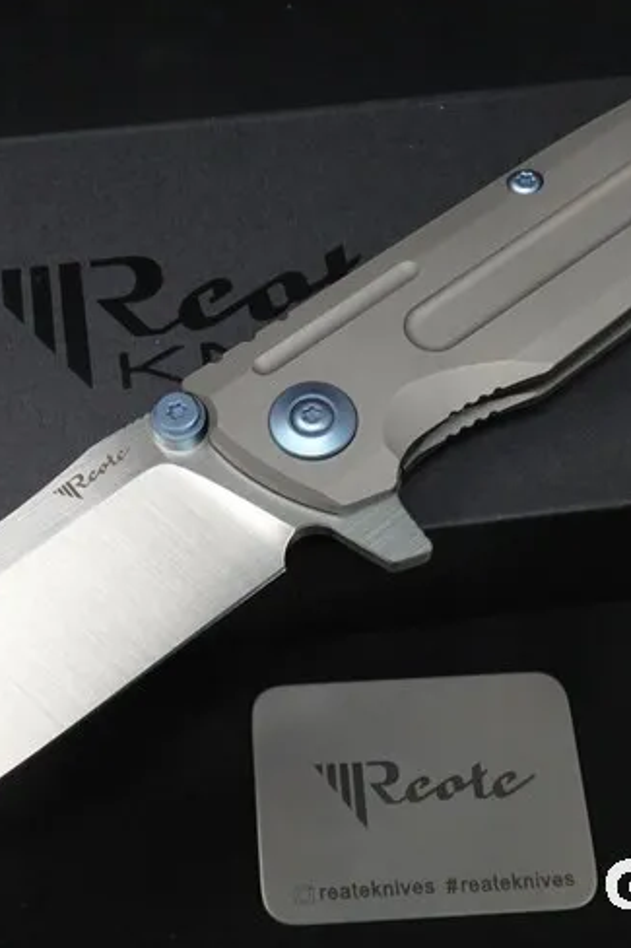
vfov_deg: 44.5
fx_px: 1158
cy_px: 471
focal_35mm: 44
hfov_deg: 30.4
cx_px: 243
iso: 1250
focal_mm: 10.83
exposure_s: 1/30
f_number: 11
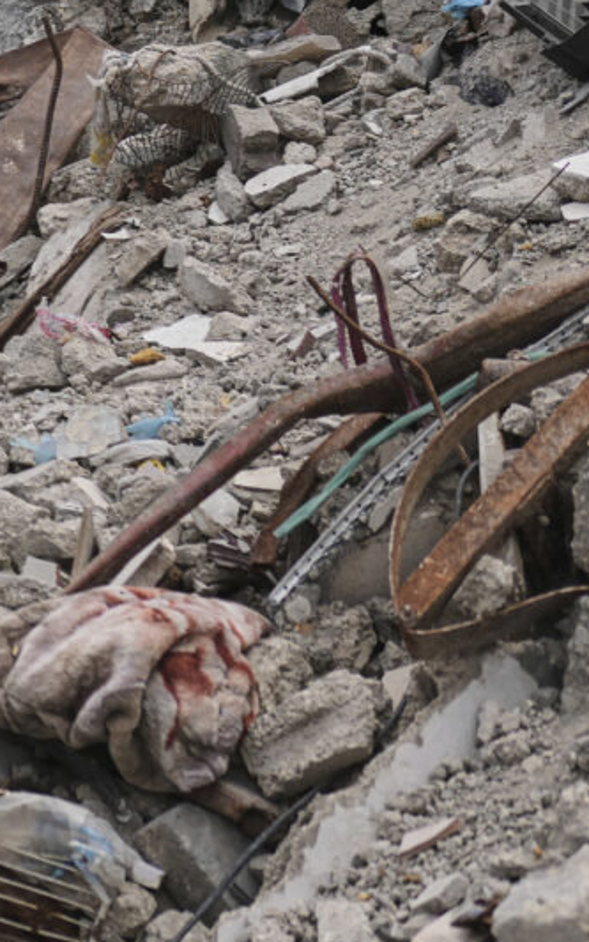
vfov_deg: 14.8
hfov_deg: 8.2
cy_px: -144
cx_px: -1153
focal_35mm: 137
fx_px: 3520
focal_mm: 35
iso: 100
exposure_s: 1/1600
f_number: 3.2
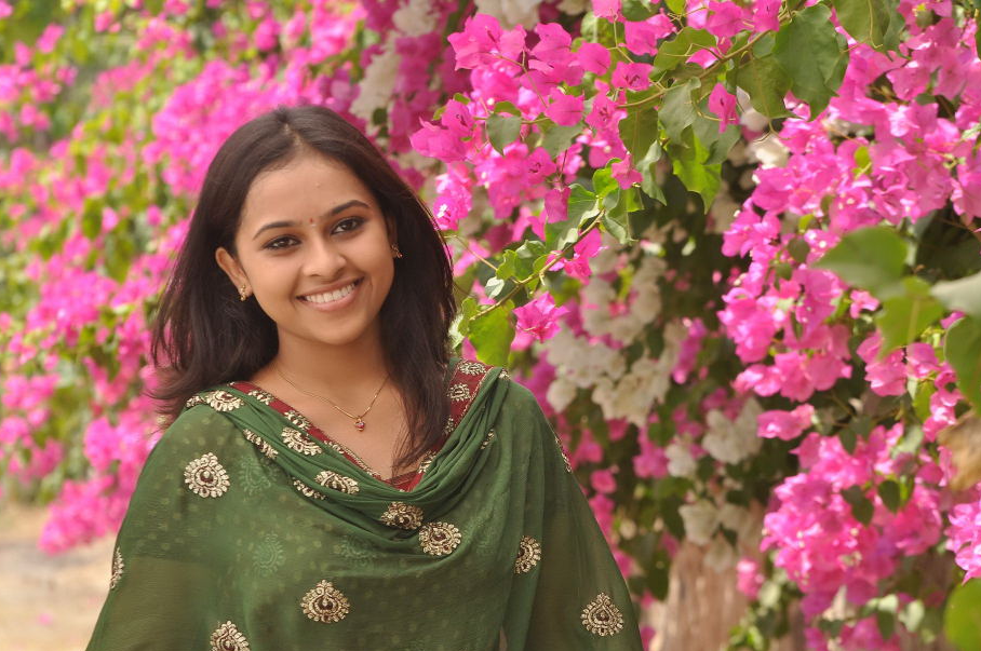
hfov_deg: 9.7
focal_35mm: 212
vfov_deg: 6.5
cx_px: 537
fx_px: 5758
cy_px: 358
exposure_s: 1/200
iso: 250
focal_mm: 125
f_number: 10
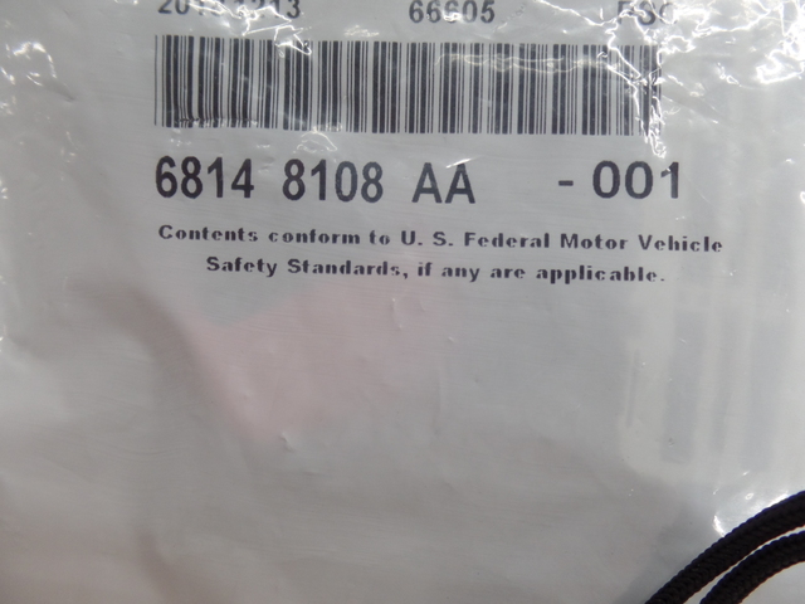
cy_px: 302
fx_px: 535
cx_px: 402
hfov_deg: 73.9
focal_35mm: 23
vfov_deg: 58.9
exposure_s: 1/30
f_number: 2.8
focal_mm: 4.1
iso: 160
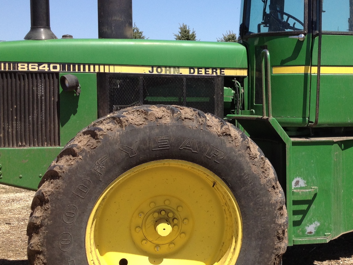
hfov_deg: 29.5
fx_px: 653
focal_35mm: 64
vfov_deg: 22.9
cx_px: 289
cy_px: 128
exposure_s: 1/1284
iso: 50
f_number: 2.4
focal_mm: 4.28
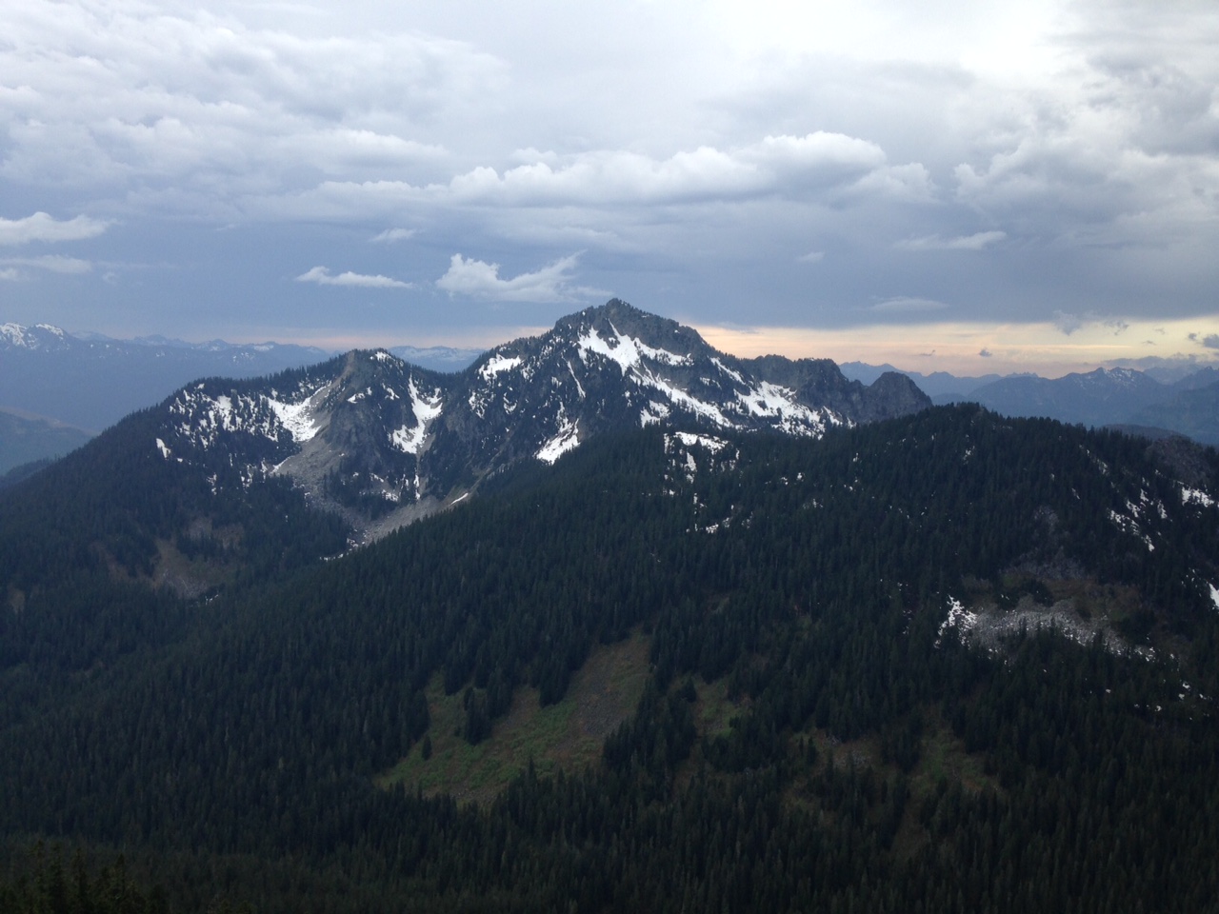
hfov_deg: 55.4
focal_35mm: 33
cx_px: 610
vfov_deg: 42.9
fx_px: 1162
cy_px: 457
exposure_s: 1/516
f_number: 2.4
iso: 50
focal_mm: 4.12
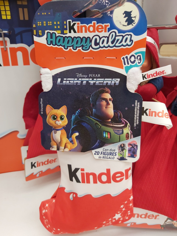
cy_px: 118
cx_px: 88
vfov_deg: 67.3
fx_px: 177
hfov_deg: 53.1
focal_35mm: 26
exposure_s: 1/50
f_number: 1.7
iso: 80
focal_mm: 3.92
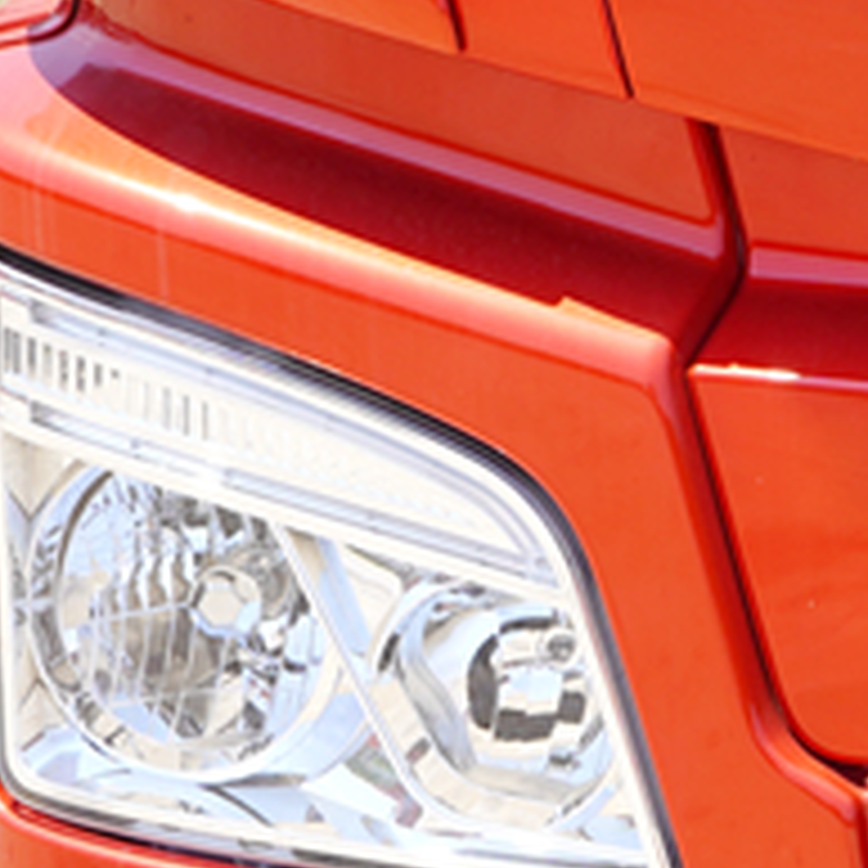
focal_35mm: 185
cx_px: 2064
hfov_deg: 8.6
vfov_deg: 9.3
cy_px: -211
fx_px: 5248
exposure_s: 1/125
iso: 100
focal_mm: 35
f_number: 9
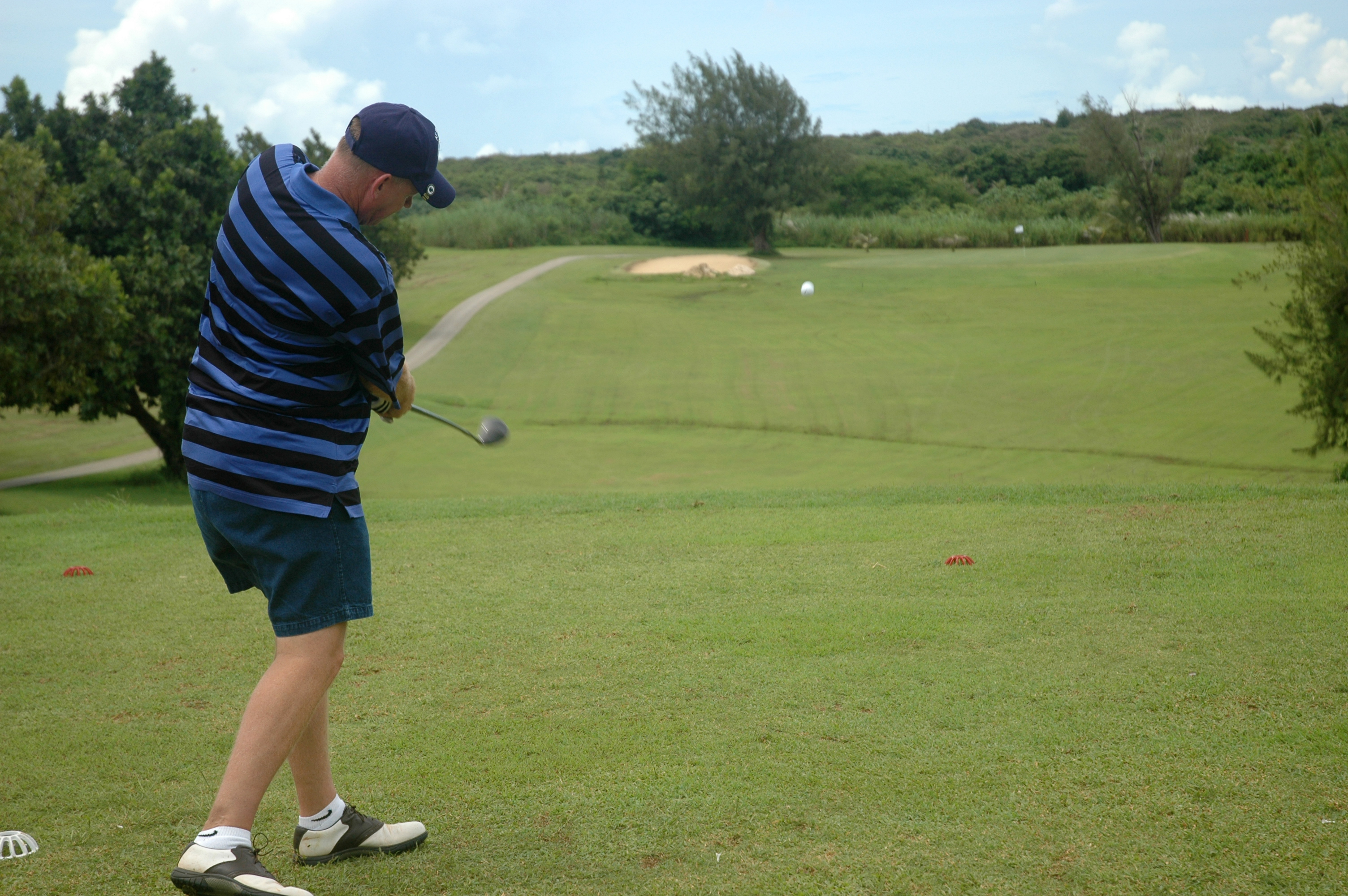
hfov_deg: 27.0
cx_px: 674
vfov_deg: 18.1
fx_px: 2806
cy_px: 448
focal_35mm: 75
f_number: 4.5
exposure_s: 1/1000
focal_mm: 50
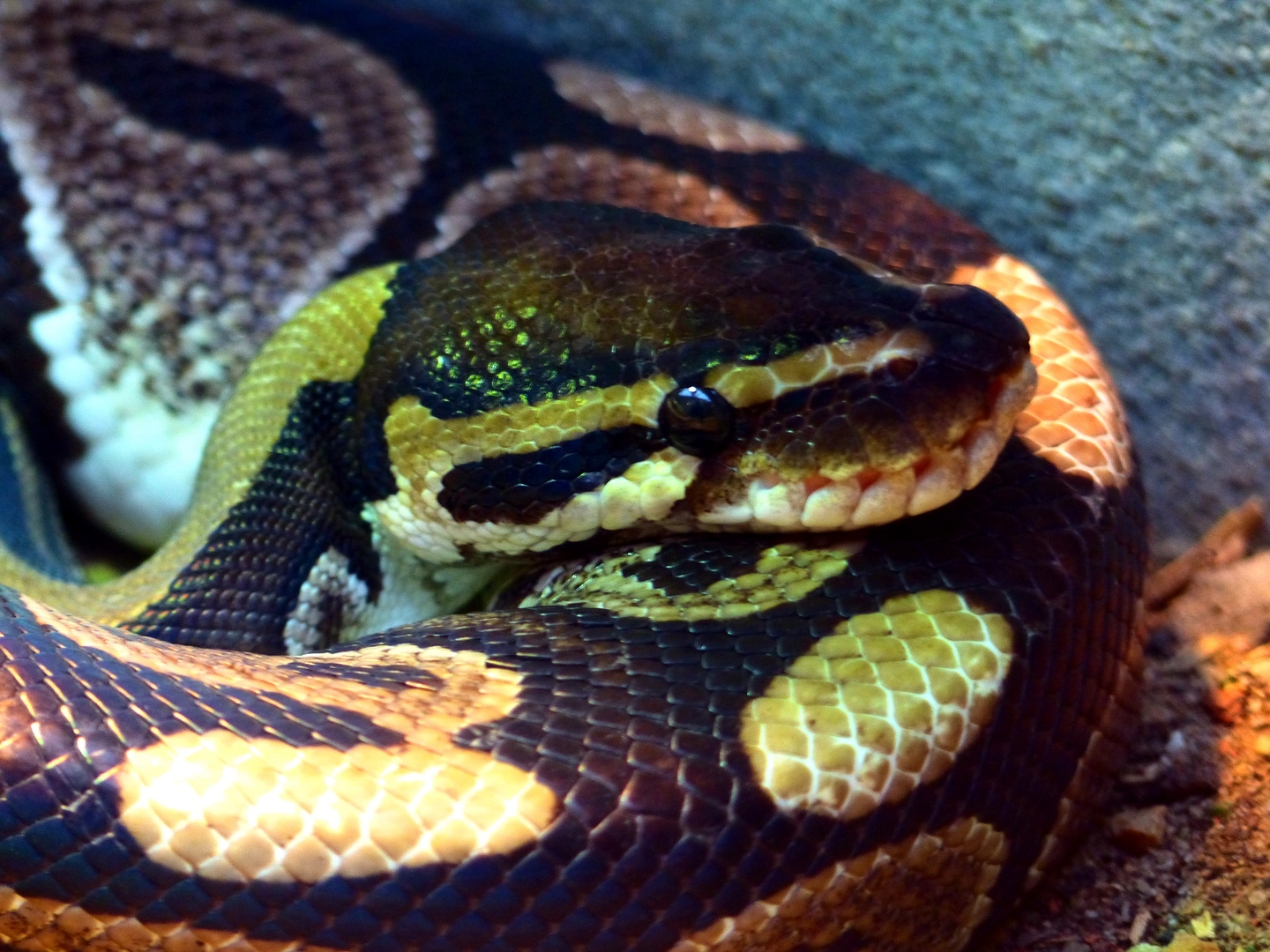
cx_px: 635
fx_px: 22013
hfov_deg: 3.3
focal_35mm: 600
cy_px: 476
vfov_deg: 2.5
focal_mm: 108
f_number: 2.8
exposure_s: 1/25
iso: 400
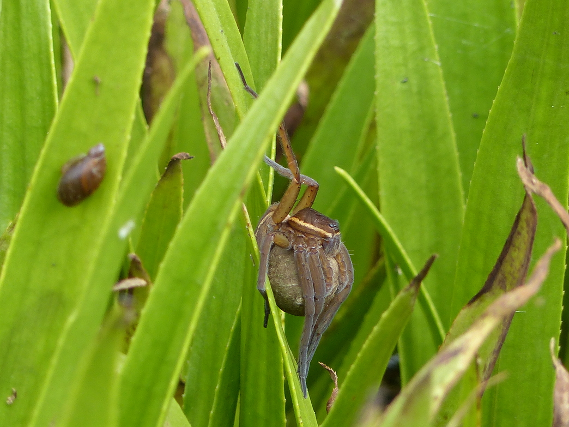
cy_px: 214
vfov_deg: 1.2
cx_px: 284
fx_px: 19725
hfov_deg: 1.7
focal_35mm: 1200
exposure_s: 1/200
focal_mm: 108
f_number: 4
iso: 100
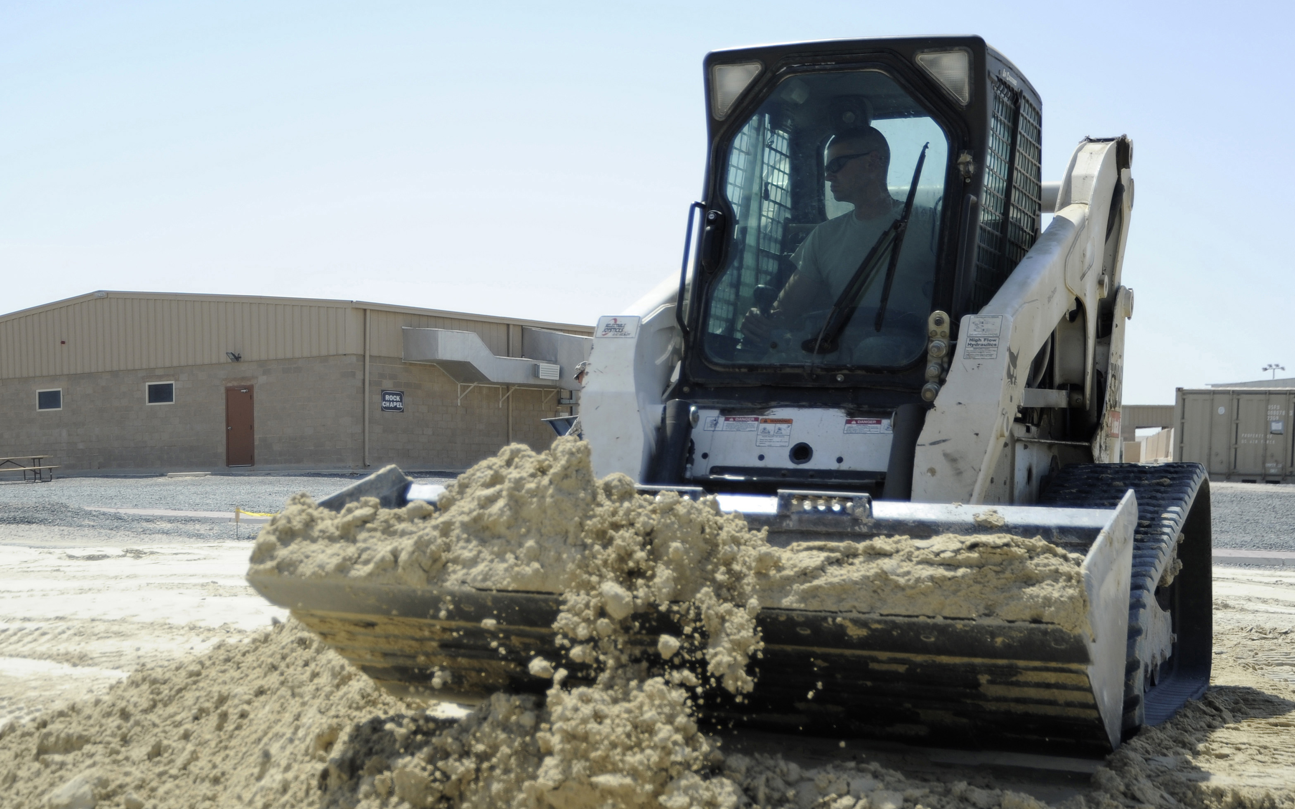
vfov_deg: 22.2
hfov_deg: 35.0
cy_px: 568
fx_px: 2047
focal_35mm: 58
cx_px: 512
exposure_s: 1/1600
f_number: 4.5
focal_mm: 42
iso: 200
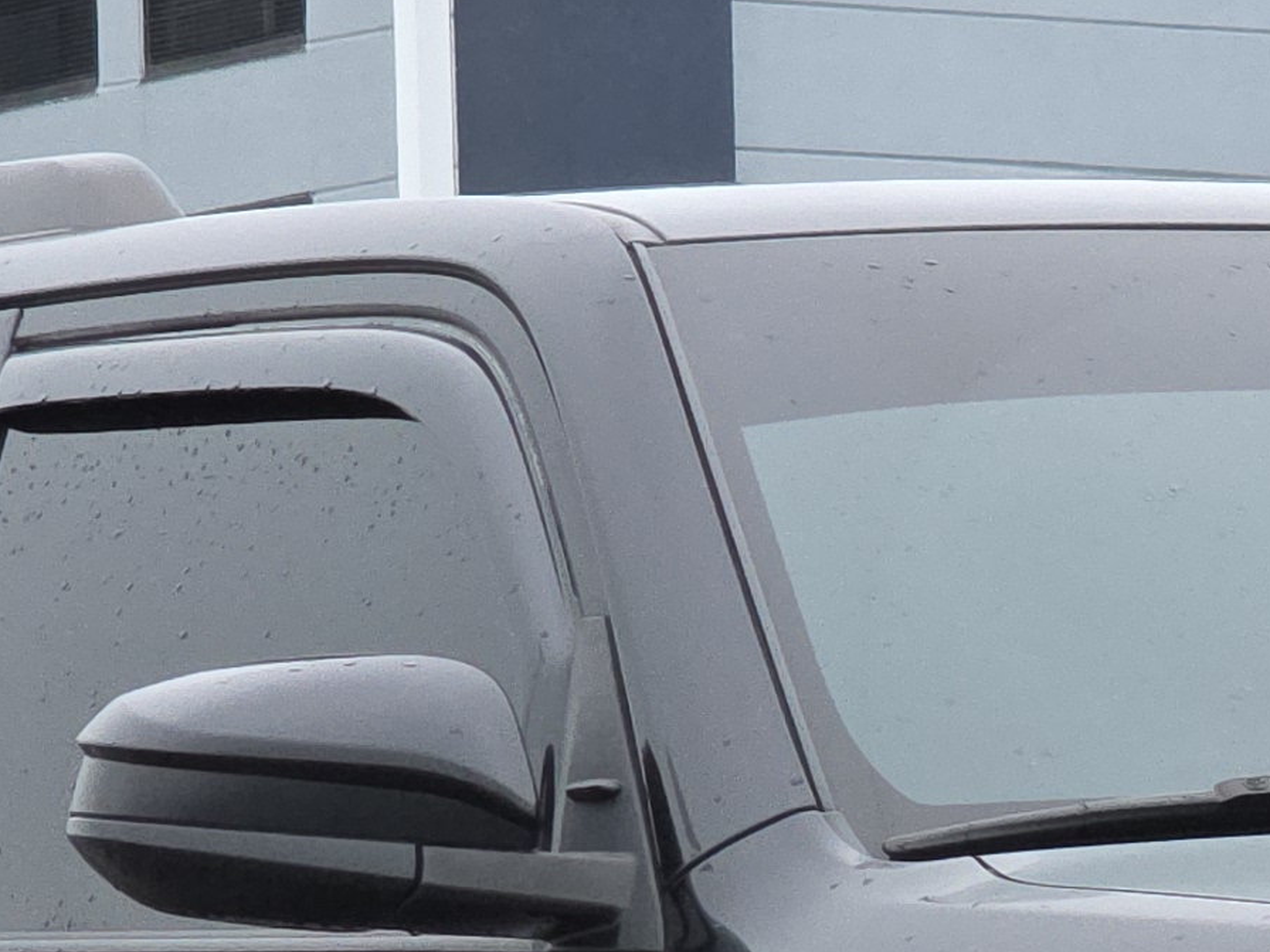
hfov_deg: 6.4
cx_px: 1335
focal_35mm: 308
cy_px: 1550
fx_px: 11300
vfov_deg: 4.8
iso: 50
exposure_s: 1/489
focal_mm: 7.9
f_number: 2.4
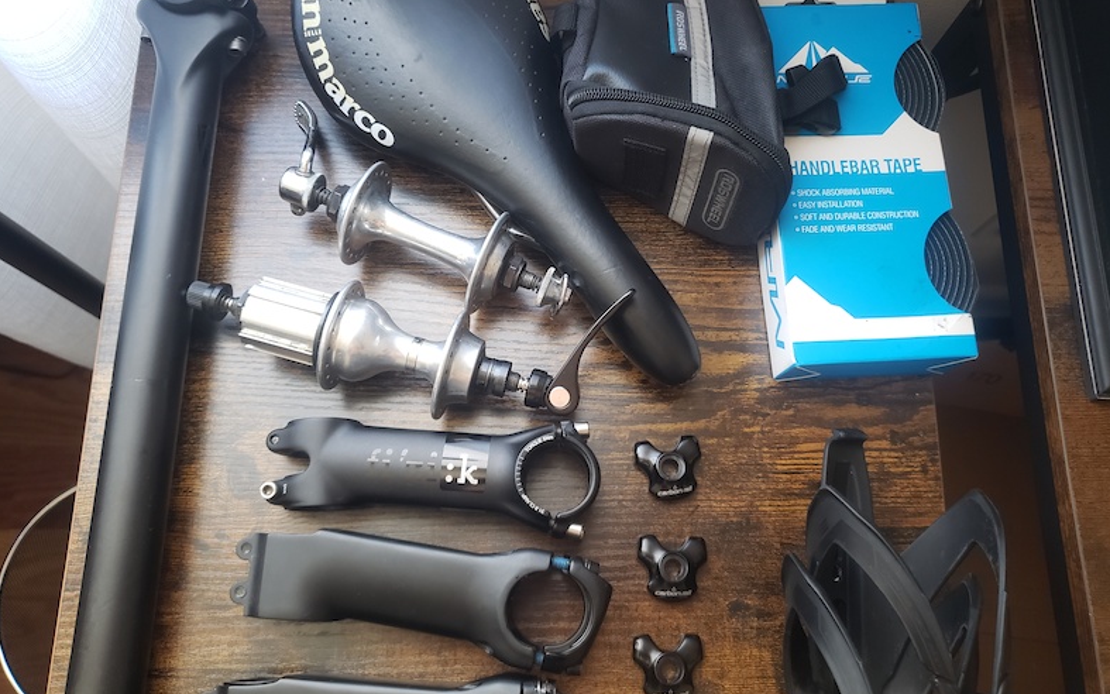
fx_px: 847
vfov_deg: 44.5
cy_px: 364
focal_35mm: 28
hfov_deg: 66.5
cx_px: 556
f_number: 1.5
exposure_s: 1/38
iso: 250
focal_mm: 4.3
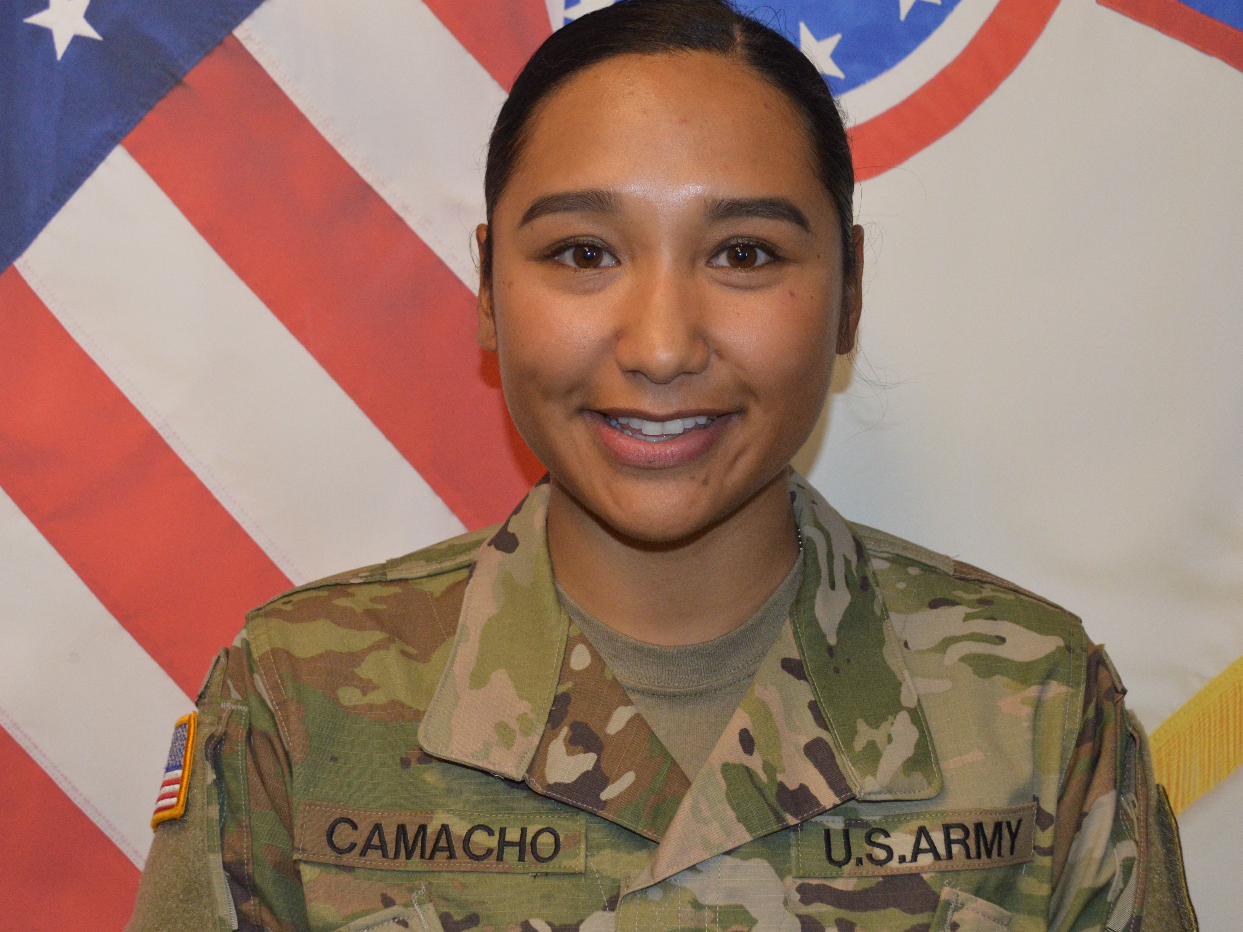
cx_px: 643
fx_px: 1903
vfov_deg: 27.5
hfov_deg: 36.2
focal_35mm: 53
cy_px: 461
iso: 1600
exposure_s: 1/60
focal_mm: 32
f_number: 4.8
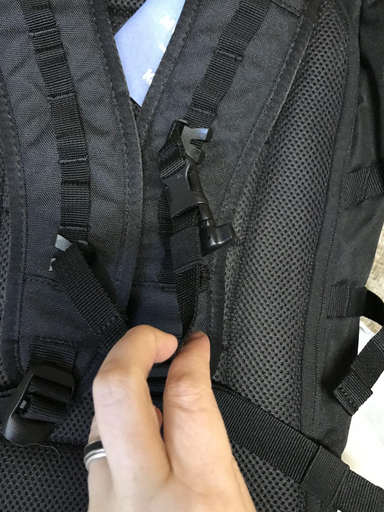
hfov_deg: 44.1
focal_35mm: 32
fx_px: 473
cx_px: 178
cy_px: 242
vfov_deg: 56.8
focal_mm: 3.99
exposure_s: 1/5
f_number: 1.8
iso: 100
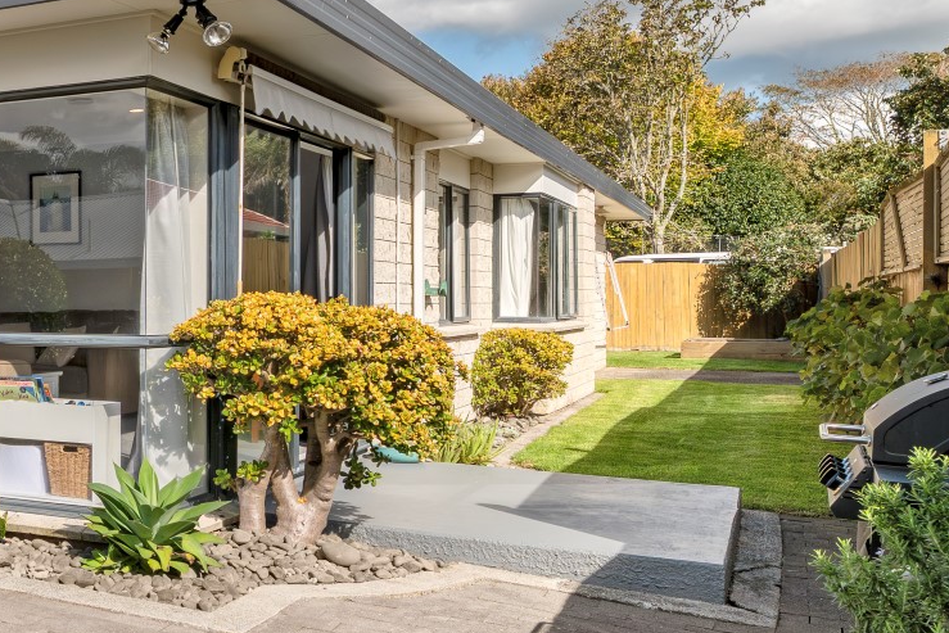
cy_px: 292
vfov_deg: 28.7
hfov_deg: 33.4
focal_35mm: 47
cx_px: -214
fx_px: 1239
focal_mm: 18
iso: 640
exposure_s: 1/1600
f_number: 10
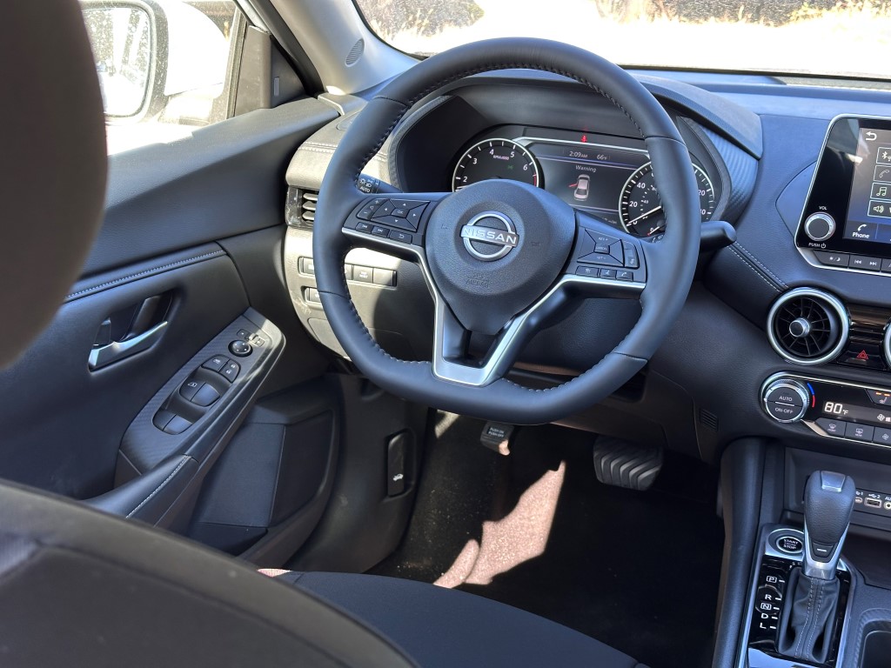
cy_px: 334
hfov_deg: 39.7
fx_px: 1235
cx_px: 446
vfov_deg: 30.3
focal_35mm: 48
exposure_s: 1/91
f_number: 1.78
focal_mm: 6.86
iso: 80
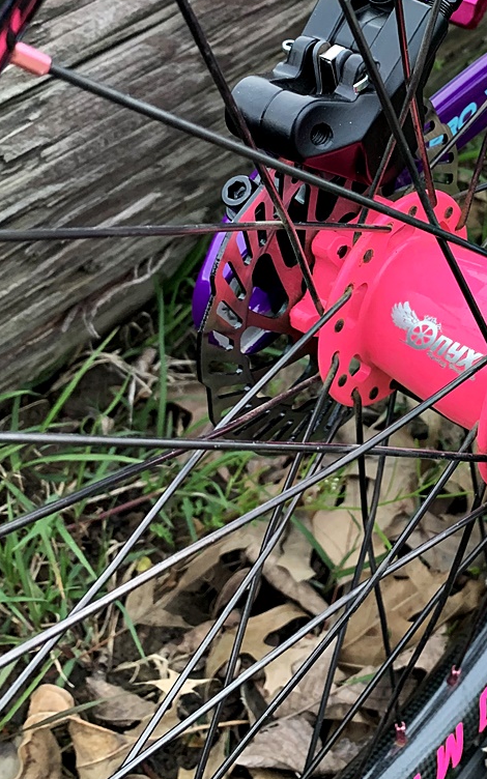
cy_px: 221
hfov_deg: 24.9
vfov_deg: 39.5
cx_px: 463
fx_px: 1062
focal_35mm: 50
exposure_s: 1/60
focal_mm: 4.25
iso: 200
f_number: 1.8
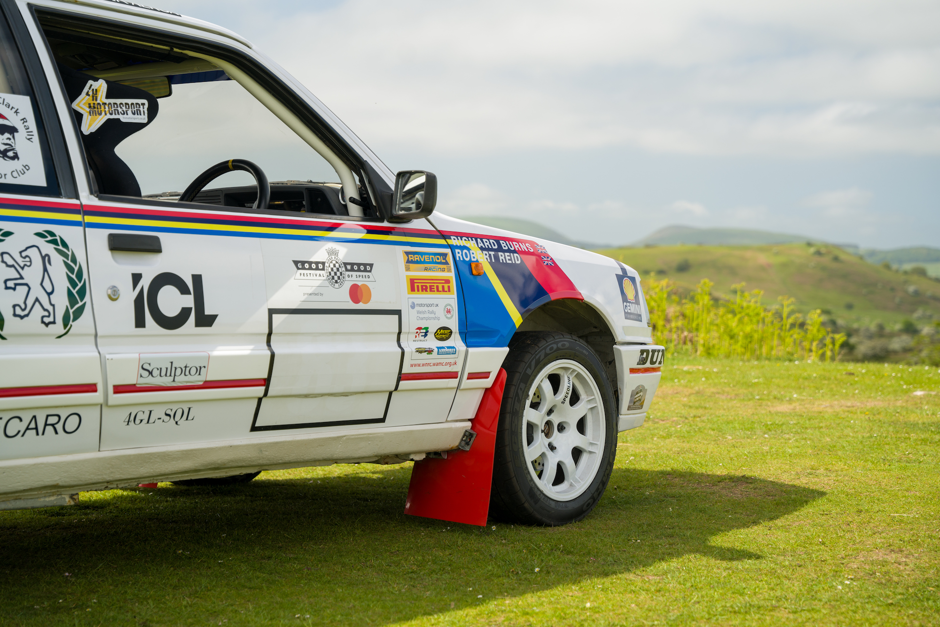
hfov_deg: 31.0
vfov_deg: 20.9
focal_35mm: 65
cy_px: 314
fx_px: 1697
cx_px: 470
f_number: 4
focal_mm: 65
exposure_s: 1/400
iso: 200
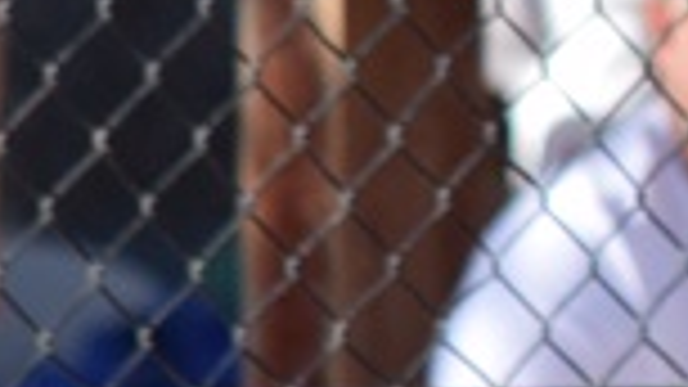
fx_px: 32686
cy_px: 252
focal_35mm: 1792
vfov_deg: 0.7
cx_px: 1857
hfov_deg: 1.2
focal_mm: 170
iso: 400
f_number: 5.6
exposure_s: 1/1600
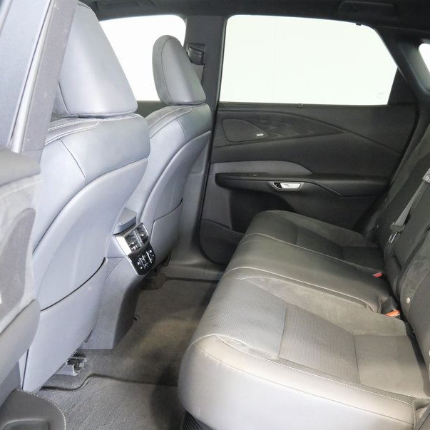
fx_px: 506
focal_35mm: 36
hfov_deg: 45.2
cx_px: 293
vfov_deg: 46.0
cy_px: 228
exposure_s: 1/8
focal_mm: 12
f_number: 3.5
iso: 3200
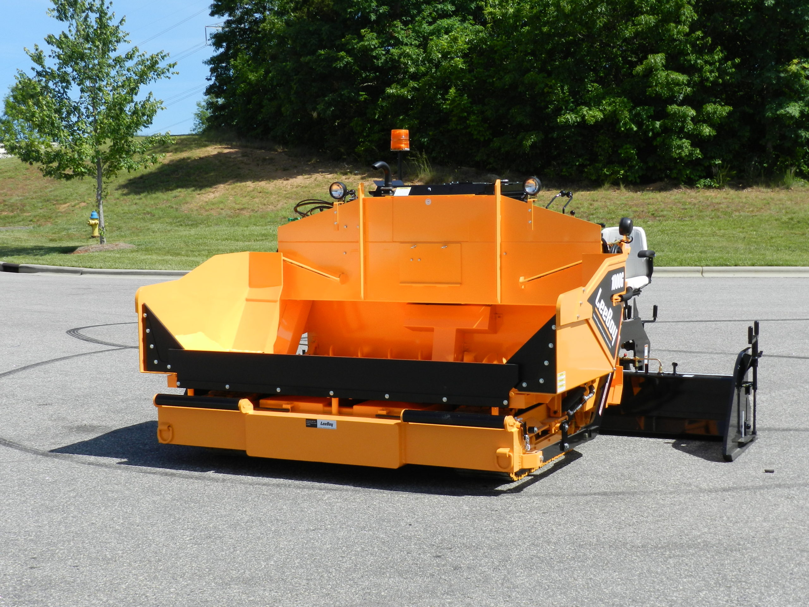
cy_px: 304
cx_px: 404
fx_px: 1239
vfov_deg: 27.5
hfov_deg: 36.2
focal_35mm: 53
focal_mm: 9.4
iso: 160
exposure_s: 1/1000
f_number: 4.4
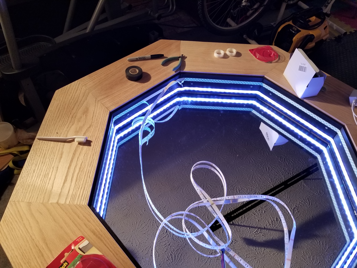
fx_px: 268
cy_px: 134
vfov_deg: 53.1
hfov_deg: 67.3
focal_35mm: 26
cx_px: 178
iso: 80
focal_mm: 4.25
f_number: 1.7
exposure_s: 1/60
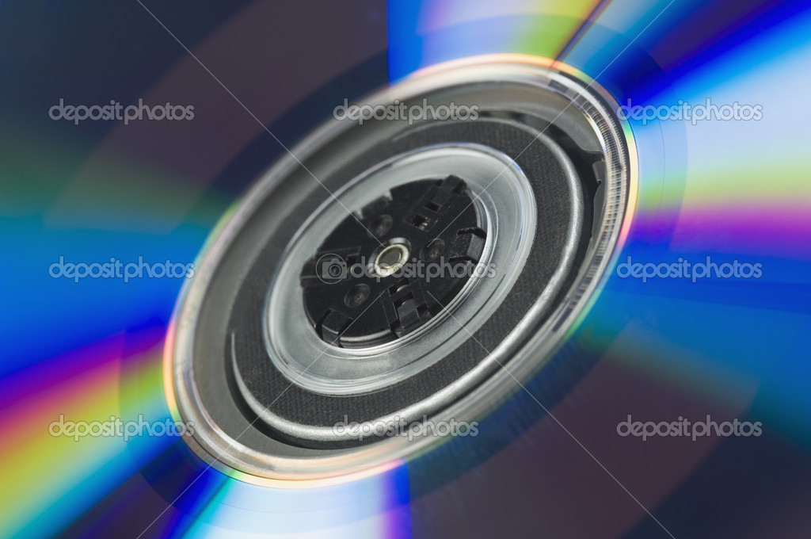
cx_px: 406
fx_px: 3544
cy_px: 270
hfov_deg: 13.1
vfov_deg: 8.7
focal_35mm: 158
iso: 100
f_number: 13
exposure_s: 1/200
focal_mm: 105
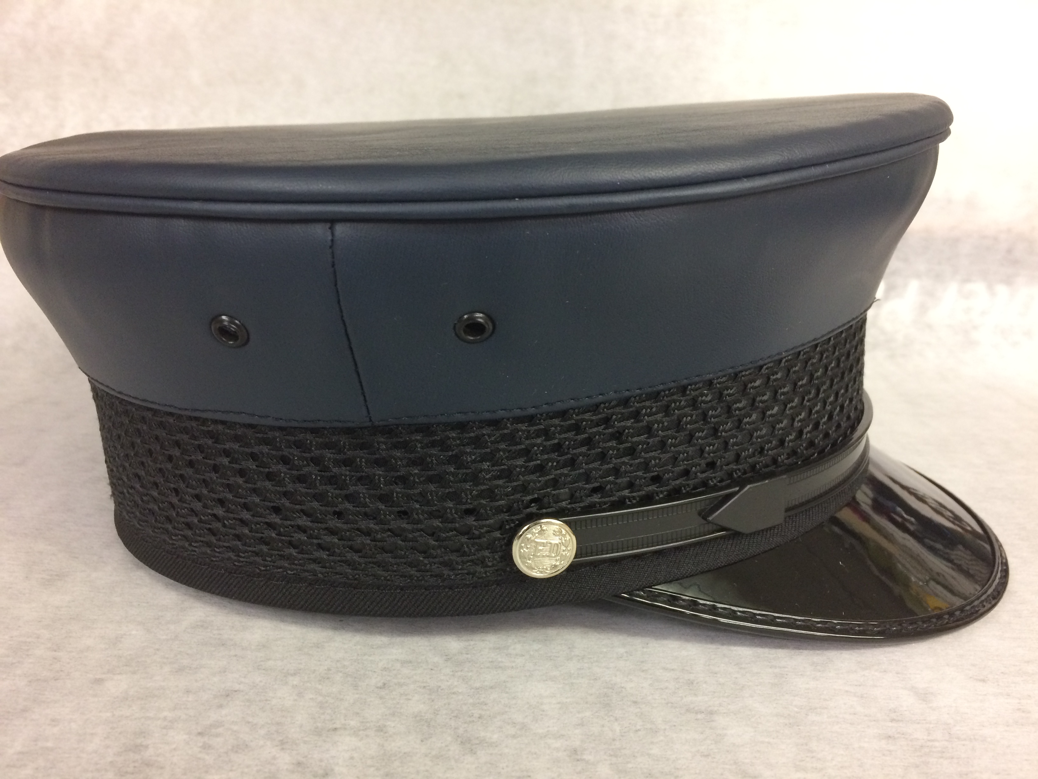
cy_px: 390
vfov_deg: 48.2
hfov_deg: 61.7
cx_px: 519
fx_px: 870
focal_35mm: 29
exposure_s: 1/30
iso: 160
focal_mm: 4.15
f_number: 2.2
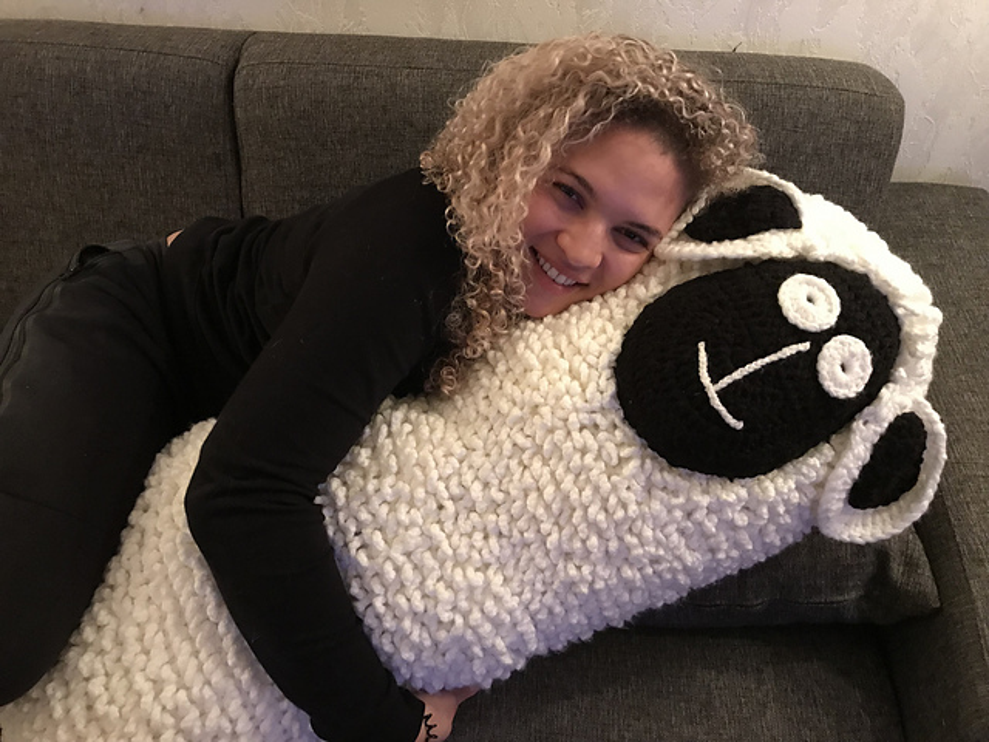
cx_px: 494
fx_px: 800
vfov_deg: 49.7
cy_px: 371
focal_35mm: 28
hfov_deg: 63.4
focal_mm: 3.99
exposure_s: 1/4
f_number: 1.8
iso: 100
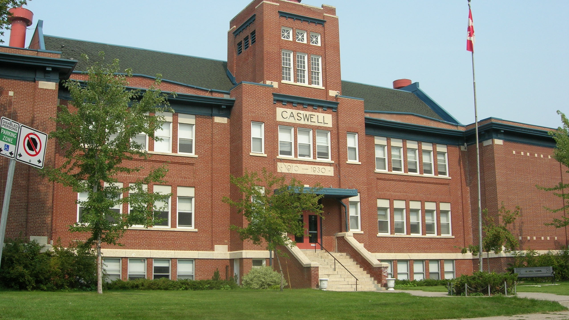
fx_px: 634
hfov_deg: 48.4
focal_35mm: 42
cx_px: 281
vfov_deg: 28.3
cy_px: 170
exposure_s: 1/508
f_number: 4.8
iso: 64
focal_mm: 7.8
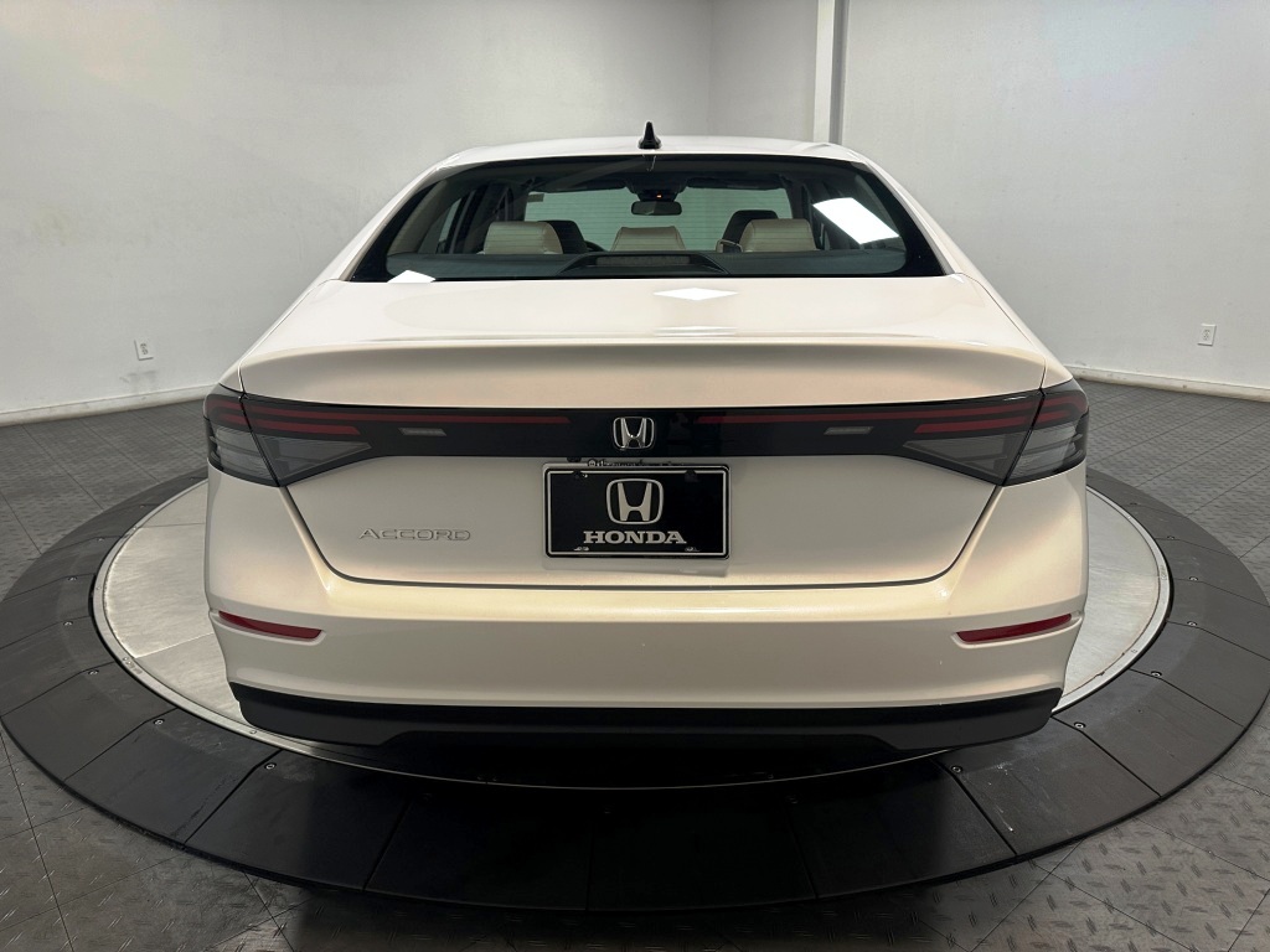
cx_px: 635
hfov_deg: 71.6
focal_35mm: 24
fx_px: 881
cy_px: 476
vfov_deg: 56.8
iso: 160
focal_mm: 6.86
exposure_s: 1/60
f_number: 1.78
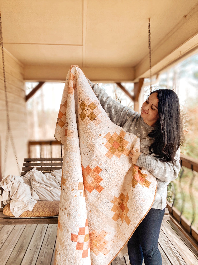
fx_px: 175
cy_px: 132
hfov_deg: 58.9
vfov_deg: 73.9
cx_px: 99
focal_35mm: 23
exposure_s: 1/88
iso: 25
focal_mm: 2.71
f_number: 2.2
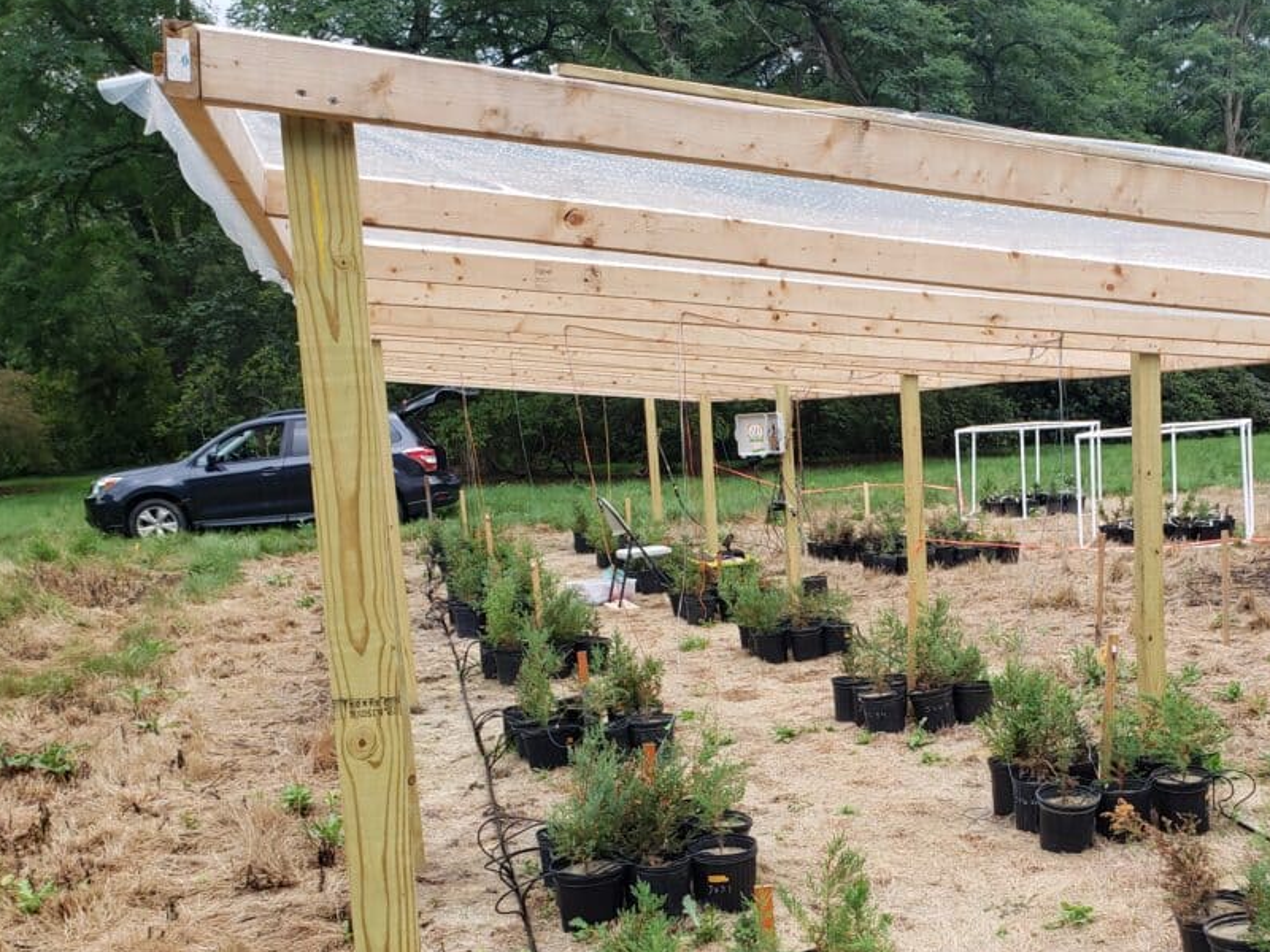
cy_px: 655
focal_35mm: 39
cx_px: 916
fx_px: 1431
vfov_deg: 36.3
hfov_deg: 46.5
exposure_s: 1/120
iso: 64
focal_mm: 4.3
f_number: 2.4
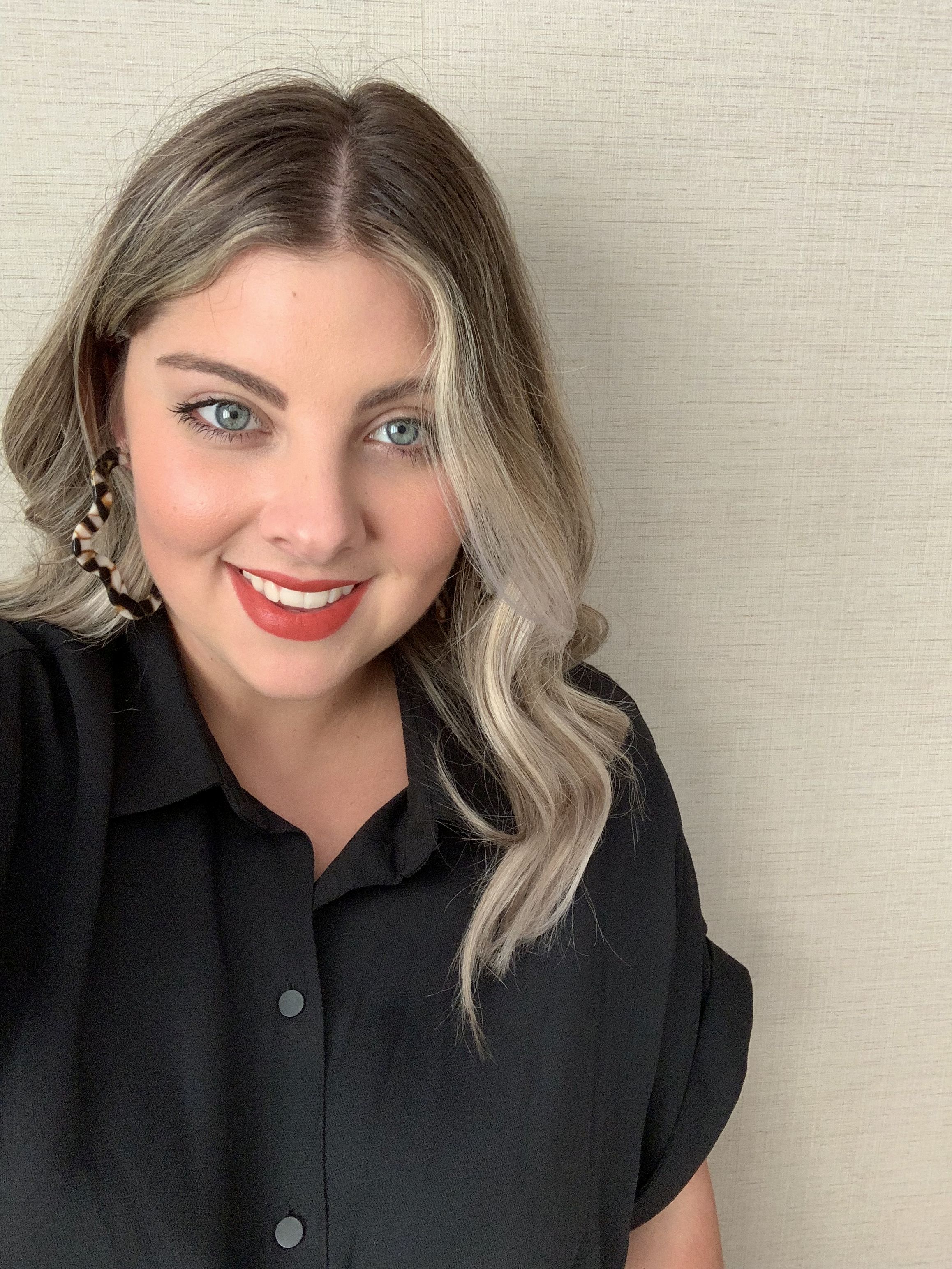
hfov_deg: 44.2
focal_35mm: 32
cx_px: 476
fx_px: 1173
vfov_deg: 56.8
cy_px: 634
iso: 80
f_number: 2.2
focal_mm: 2.87
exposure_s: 1/60
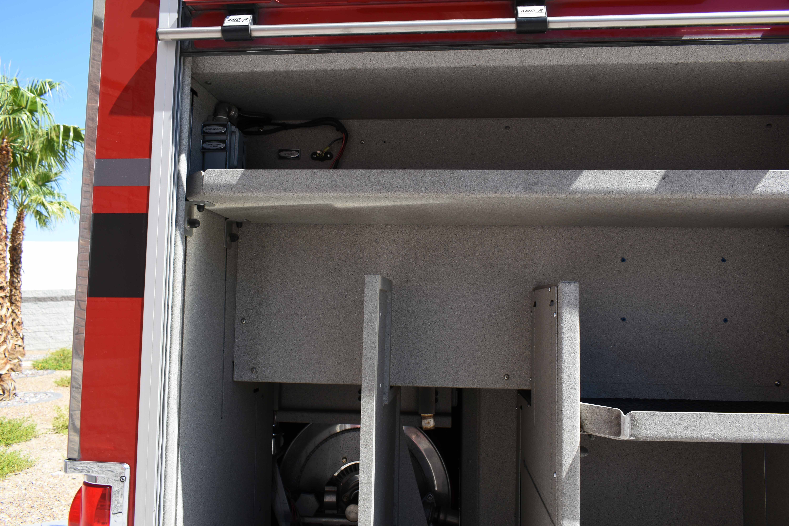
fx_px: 592
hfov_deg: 67.4
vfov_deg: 47.9
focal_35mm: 27
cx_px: 394
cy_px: 263
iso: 100
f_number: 6.3
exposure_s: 1/160
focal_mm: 18
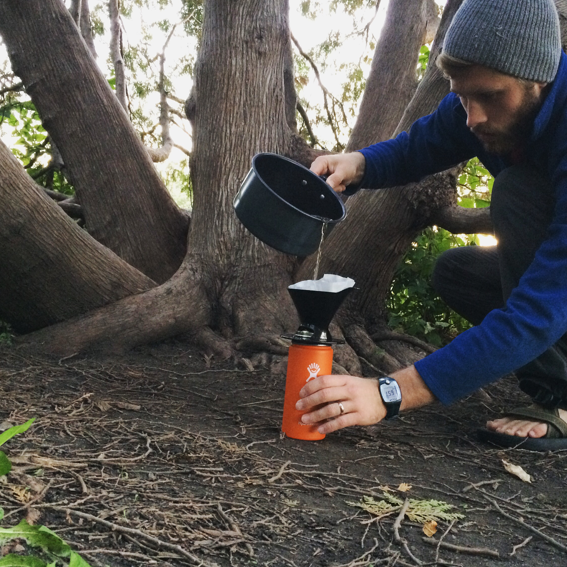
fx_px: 686
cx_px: 318
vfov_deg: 44.9
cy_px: 274
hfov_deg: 44.8
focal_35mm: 37
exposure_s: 1/20
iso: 320
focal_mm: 4.15
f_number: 2.2
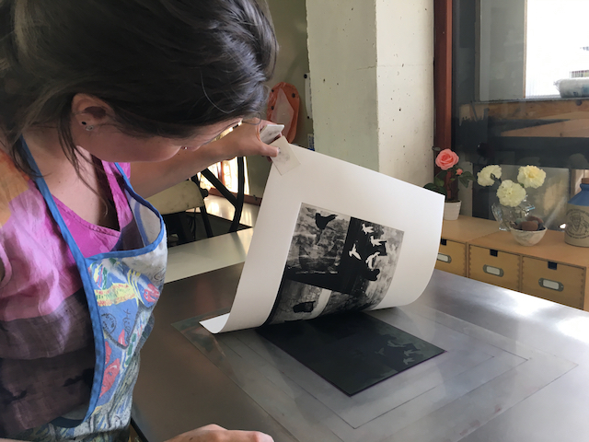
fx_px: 493
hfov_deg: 61.7
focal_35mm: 29
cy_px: 221
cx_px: 294
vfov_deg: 48.2
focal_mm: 4.15
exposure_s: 1/33
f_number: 2.2
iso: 25
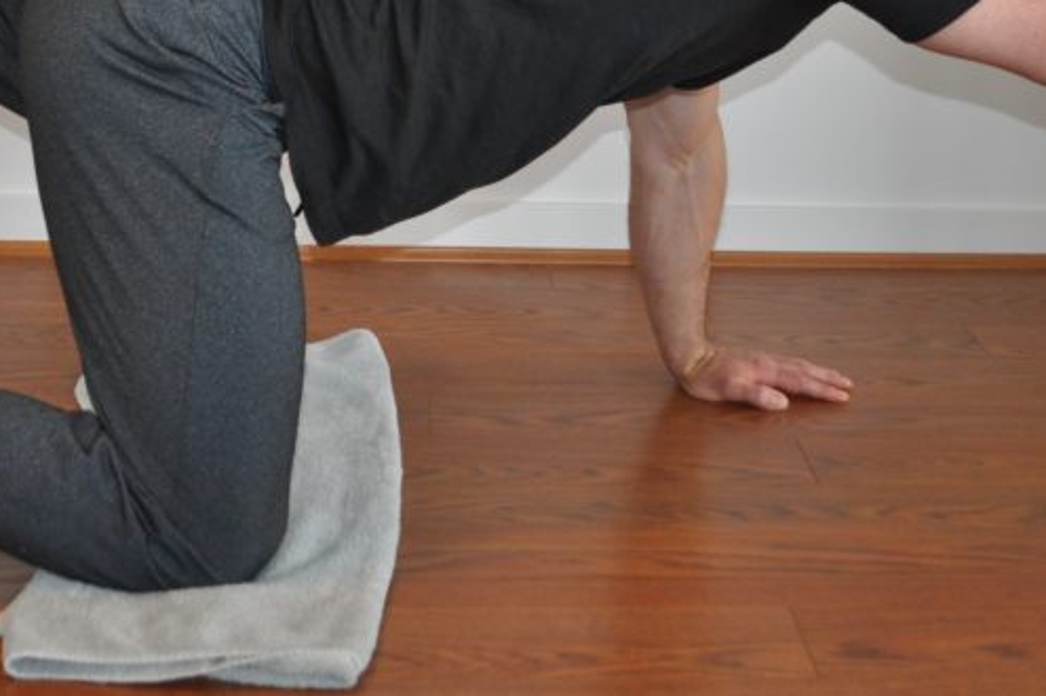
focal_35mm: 62
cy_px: 52
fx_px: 1800
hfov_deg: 32.4
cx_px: 449
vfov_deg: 21.3
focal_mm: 18
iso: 800
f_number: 3.5
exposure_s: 1/100
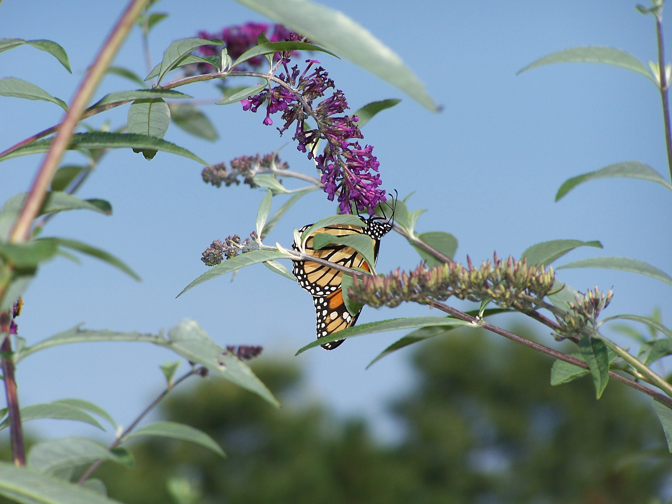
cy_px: 252
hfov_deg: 7.4
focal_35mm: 269
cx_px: 335
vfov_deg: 5.5
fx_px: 5223
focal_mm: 44.4
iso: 80
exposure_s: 1/1000
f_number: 3.6
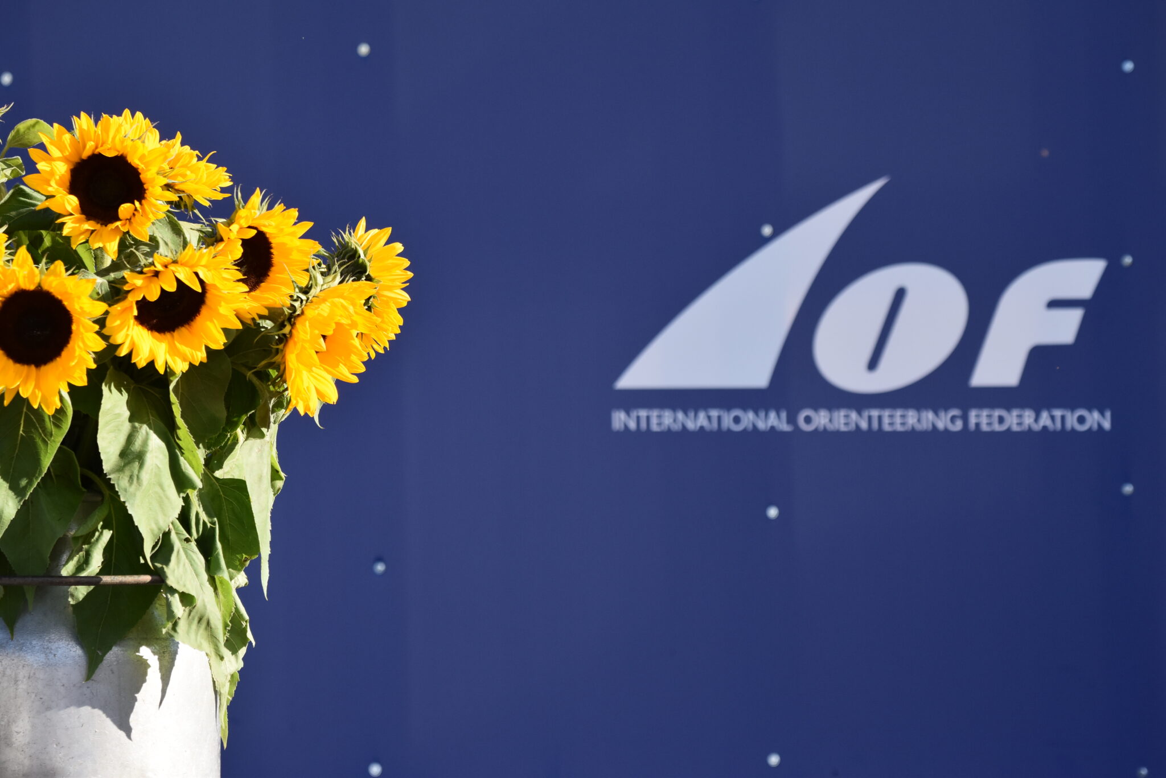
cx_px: 583
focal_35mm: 420
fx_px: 13607
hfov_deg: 4.9
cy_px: 389
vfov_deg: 3.3
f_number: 5.6
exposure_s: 1/1000
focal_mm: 280
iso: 400
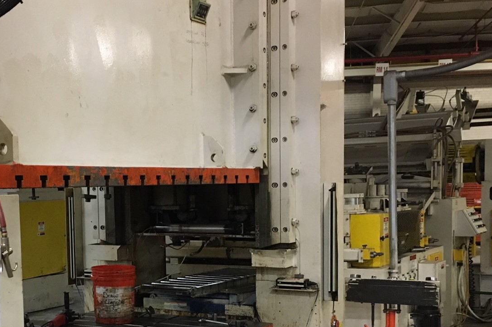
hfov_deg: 36.1
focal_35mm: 54
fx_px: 738
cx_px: 131
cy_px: 249
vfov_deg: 24.7
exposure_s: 1/30
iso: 160
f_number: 2.2
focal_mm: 4.15
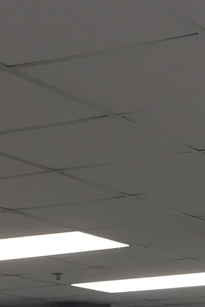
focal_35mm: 149
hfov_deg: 9.2
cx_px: 164
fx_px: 1274
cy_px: 425
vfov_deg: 13.2
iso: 32
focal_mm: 4.15
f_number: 2.2
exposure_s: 1/30
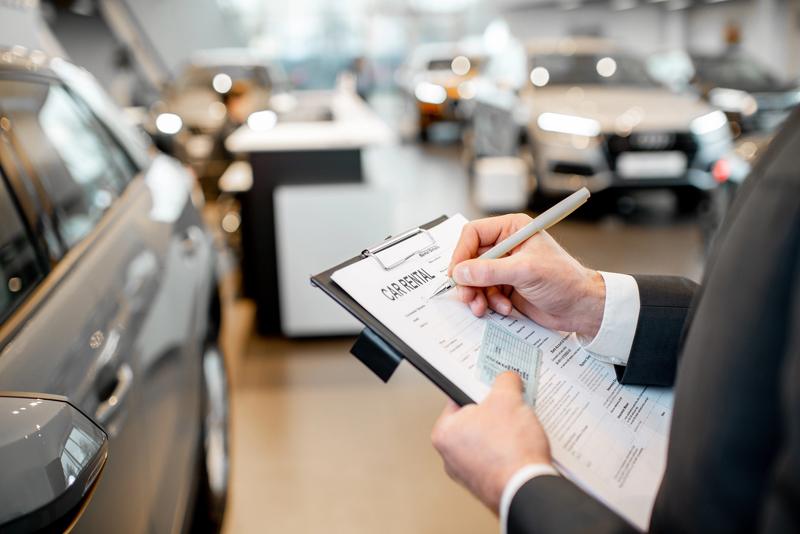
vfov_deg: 37.9
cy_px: 267
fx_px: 778
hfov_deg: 54.4
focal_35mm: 35
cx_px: 400
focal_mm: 35
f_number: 2.2
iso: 400
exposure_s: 1/200
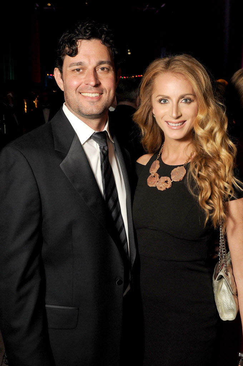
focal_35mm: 52
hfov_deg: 25.7
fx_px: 533
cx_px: 122
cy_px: 183
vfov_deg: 37.9
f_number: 8
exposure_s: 1/30
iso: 500
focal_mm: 35
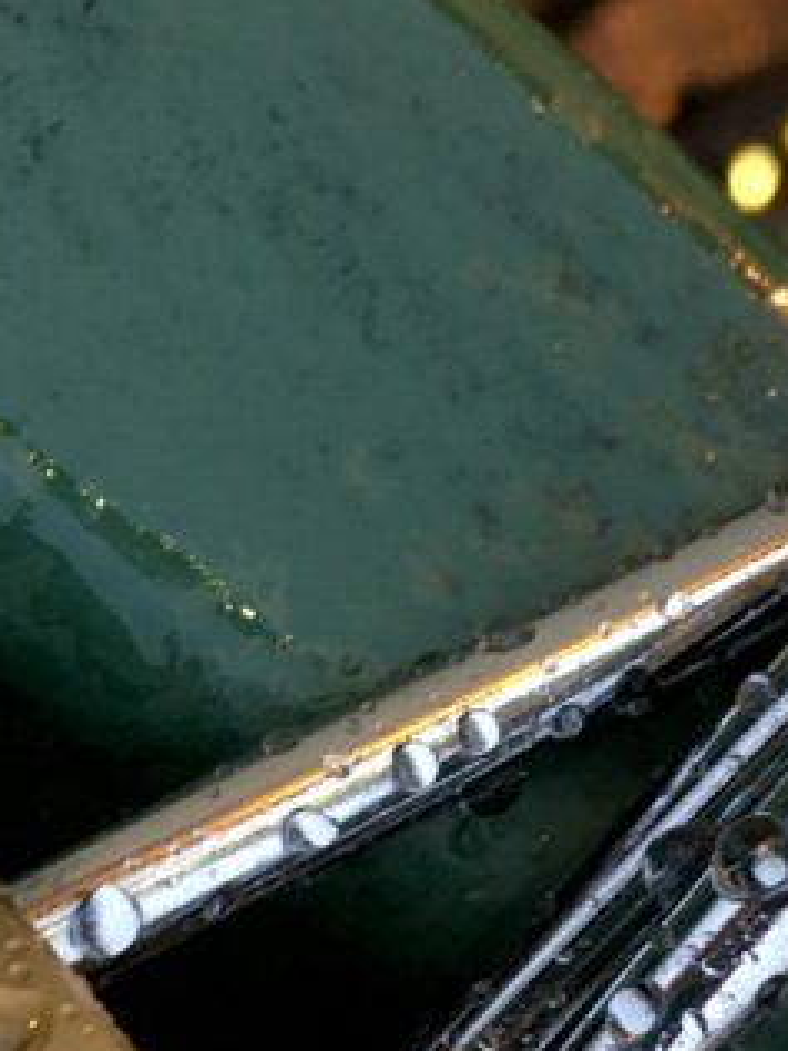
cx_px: 612
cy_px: 875
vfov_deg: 20.6
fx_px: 2853
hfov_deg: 15.6
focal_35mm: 94
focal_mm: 4.15
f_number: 2.2
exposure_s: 1/30
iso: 125
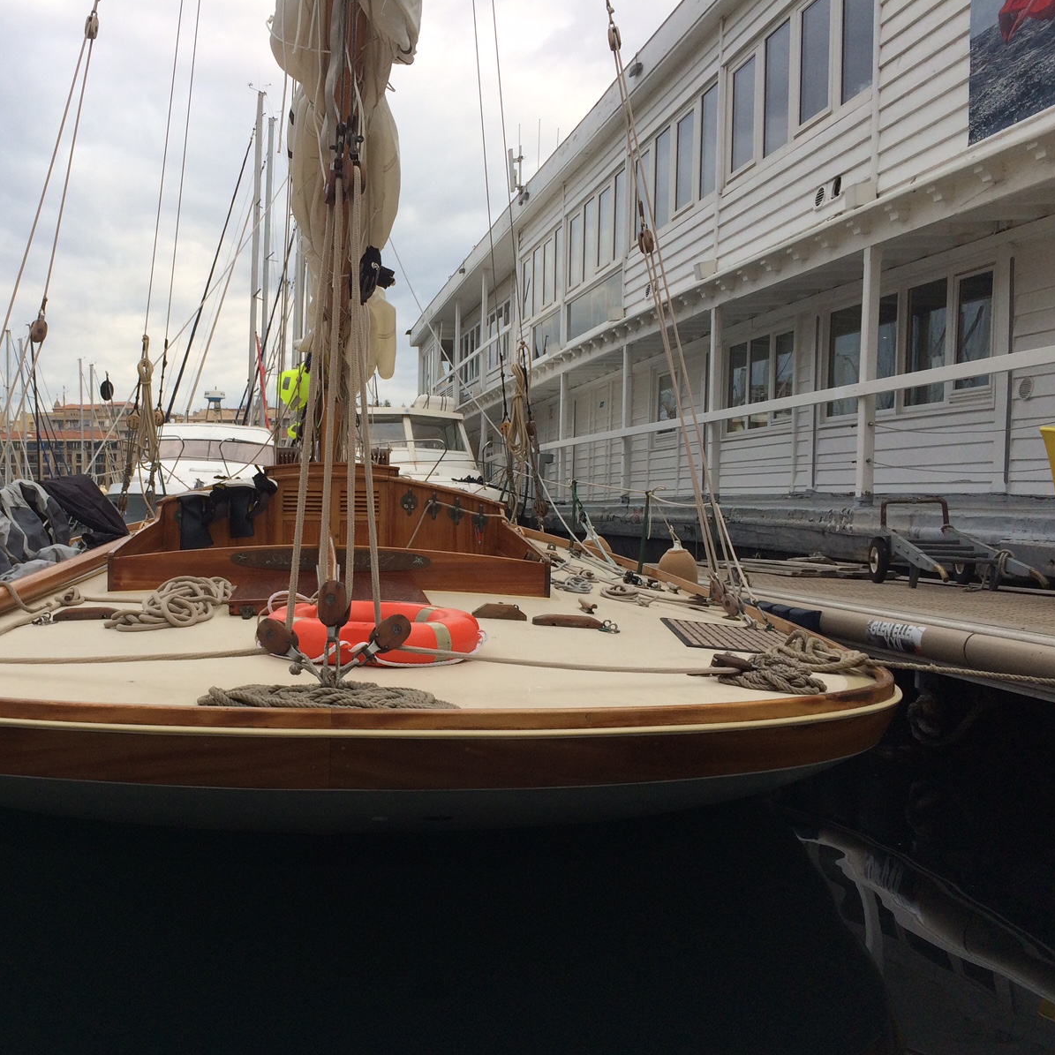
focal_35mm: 35
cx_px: 338
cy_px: 536
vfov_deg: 47.2
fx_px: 1207
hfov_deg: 46.4
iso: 32
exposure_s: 1/838
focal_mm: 4.15
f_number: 2.2
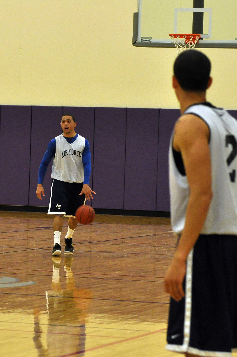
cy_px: 178
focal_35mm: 128
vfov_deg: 16.1
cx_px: 118
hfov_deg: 10.7
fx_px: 1262
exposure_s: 1/320
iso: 1250
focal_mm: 85
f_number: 4.5
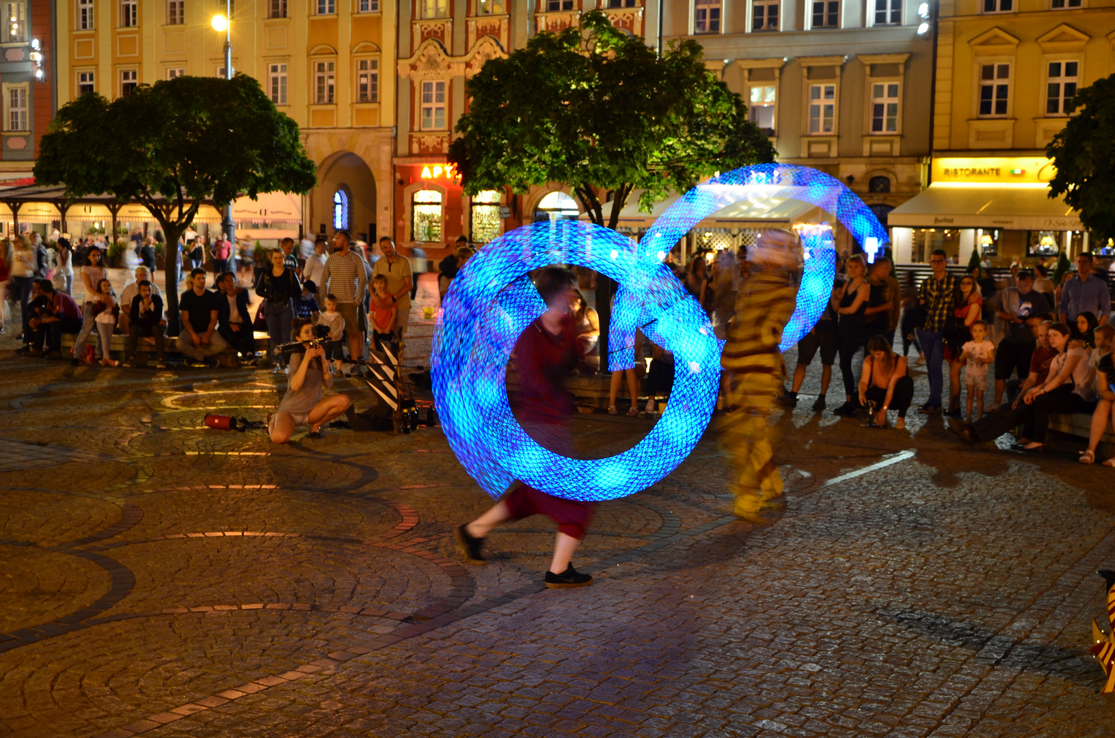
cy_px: 369
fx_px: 1391
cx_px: 558
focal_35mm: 45
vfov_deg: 29.7
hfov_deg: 43.7
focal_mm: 30
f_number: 4.8
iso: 400
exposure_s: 1/3
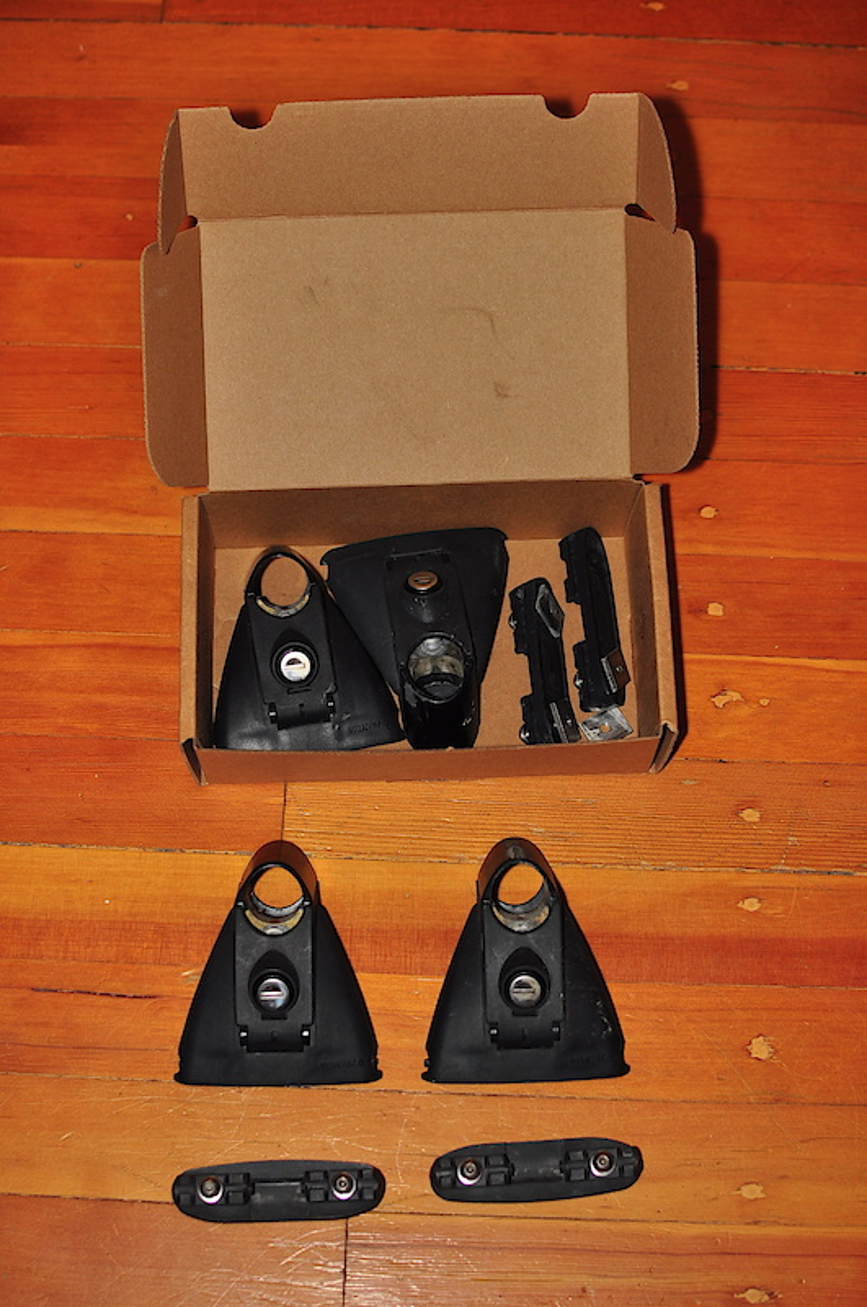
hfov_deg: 25.7
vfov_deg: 37.9
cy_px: 654
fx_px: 1902
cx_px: 434
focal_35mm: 52
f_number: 3.2
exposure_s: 1/30
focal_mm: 35
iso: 250
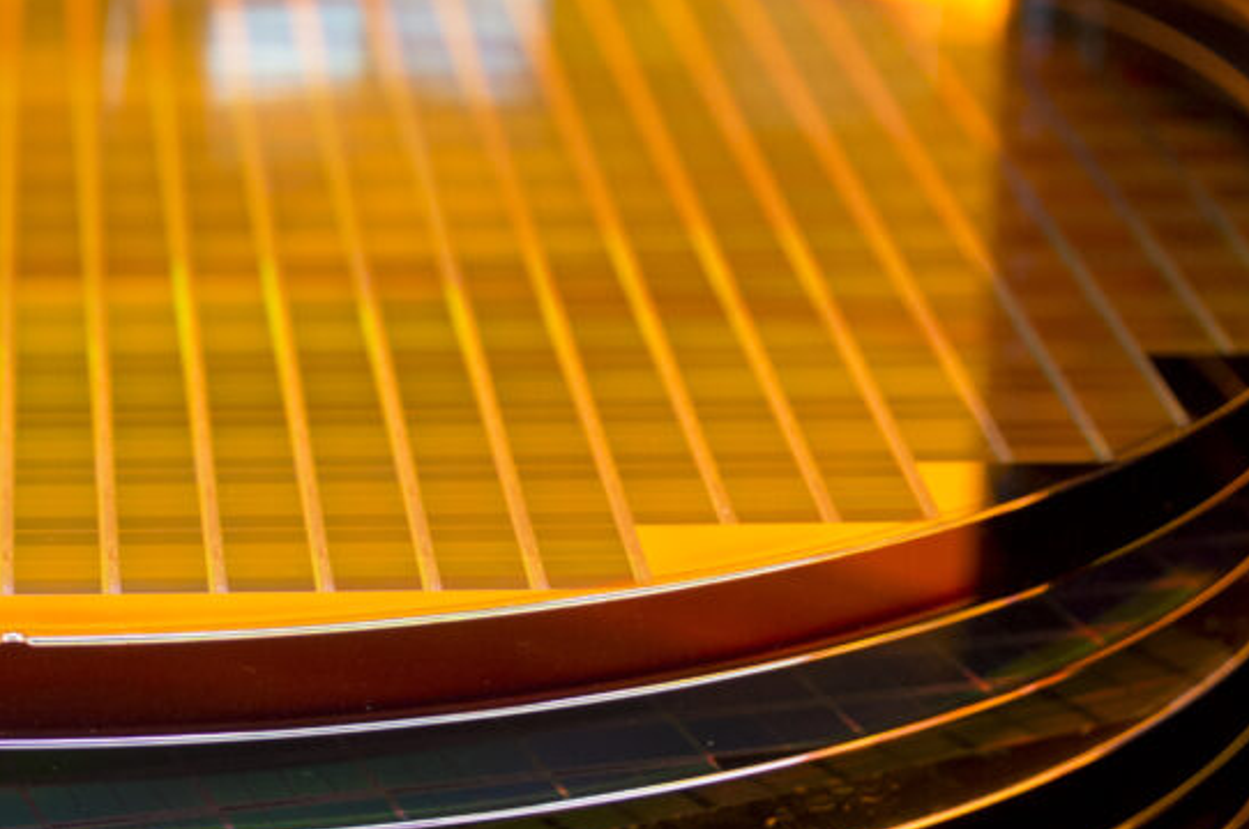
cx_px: 16
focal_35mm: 153
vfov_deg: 8.9
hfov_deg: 13.3
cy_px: 563
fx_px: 5302
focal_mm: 36
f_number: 3.5
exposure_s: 1/8
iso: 400
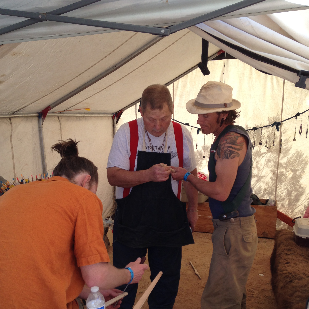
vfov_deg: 42.4
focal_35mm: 39
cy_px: 201
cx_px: 154
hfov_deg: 42.8
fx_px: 394
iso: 50
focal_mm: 4.12
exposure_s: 1/237
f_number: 2.4
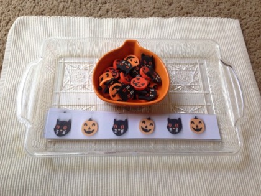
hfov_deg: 55.4
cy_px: 98
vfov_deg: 42.9
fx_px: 249
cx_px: 130
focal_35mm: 33
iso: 64
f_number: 2.4
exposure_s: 1/20
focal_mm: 4.12
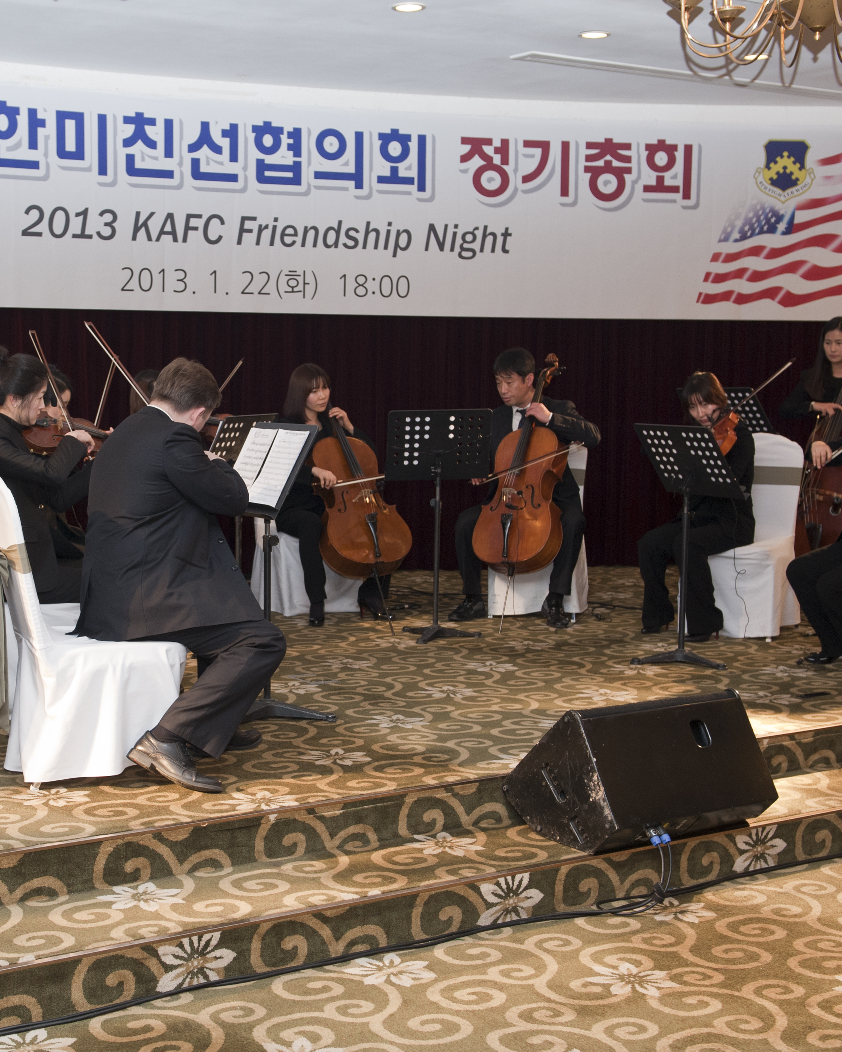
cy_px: 531
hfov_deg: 32.1
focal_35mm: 46
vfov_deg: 40.3
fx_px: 1433
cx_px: 211
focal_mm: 32
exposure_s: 1/160
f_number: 4
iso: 640
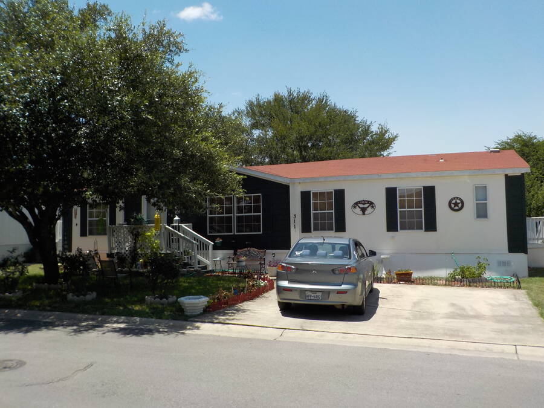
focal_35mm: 30
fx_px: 471
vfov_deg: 46.8
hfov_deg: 60.0
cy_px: 204
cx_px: 272
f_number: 3.3
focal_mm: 4.1
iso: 125
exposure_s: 1/1250
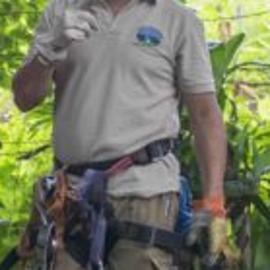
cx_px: -76
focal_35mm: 220
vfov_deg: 7.9
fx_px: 1941
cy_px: 290
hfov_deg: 7.9
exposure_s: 1/200
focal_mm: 24
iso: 250
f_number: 2.8
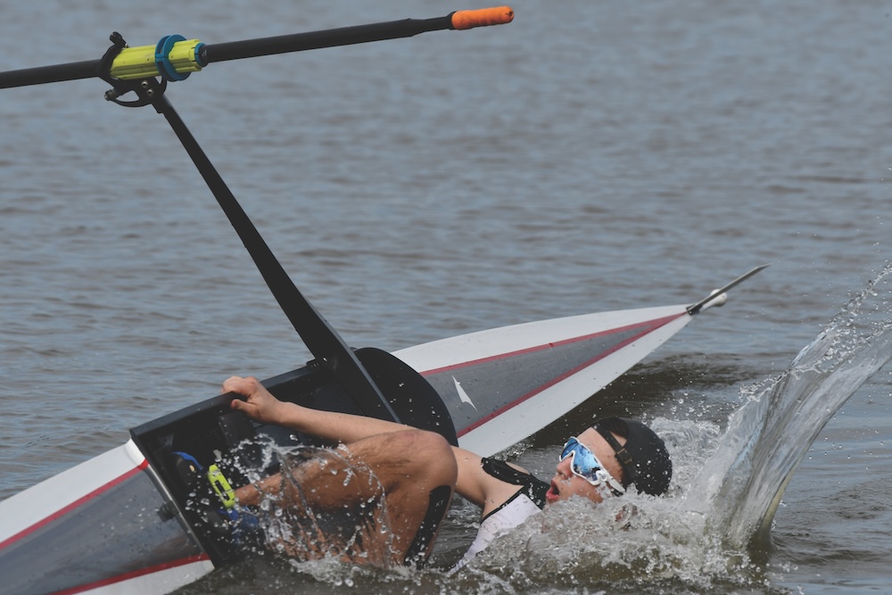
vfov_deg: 2.9
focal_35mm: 480
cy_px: 298
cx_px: 446
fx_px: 11894
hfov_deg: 4.3
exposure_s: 1/640
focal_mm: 320
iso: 100
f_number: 6.3
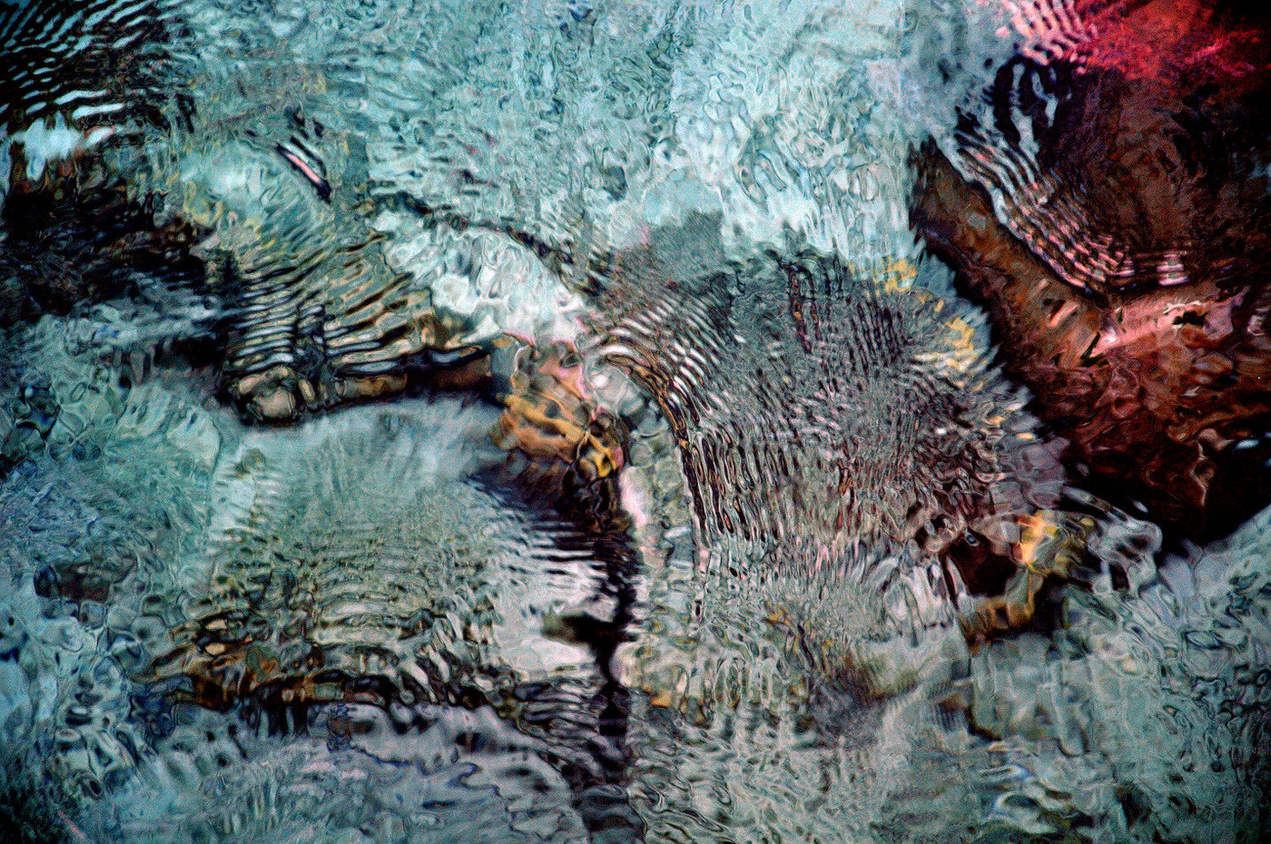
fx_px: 5554
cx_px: 636
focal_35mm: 158
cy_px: 422
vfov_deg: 8.7
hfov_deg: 13.1
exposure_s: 1/125
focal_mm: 105
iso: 400
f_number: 5.6
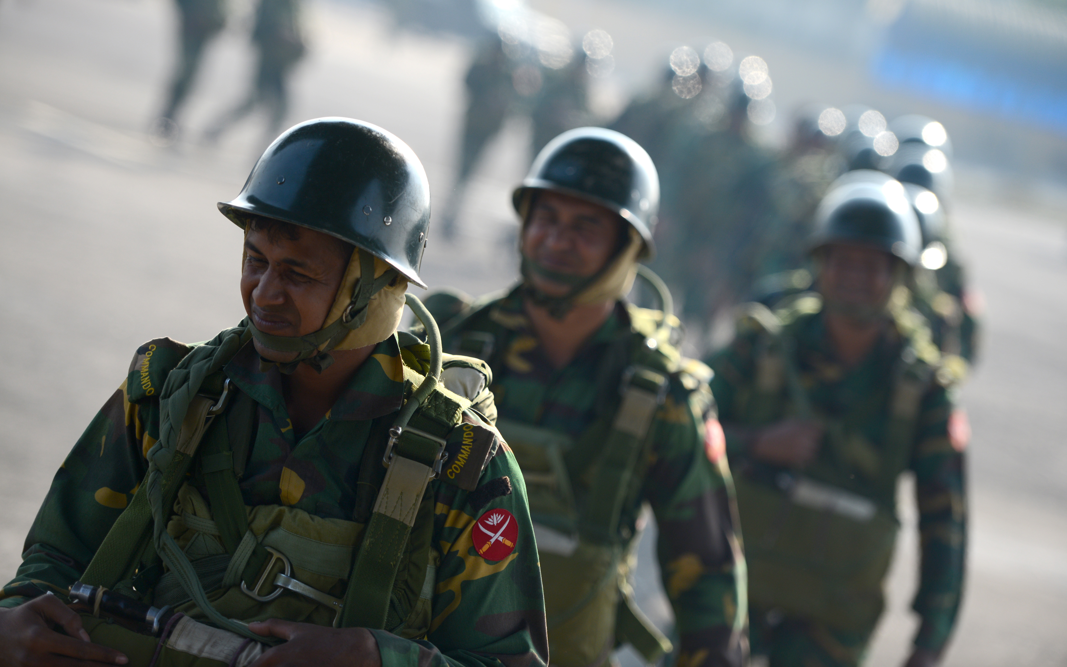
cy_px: 318
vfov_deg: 9.9
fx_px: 3868
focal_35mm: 133
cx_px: 533
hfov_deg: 15.7
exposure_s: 1/2500
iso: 250
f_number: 2.8
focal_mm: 130
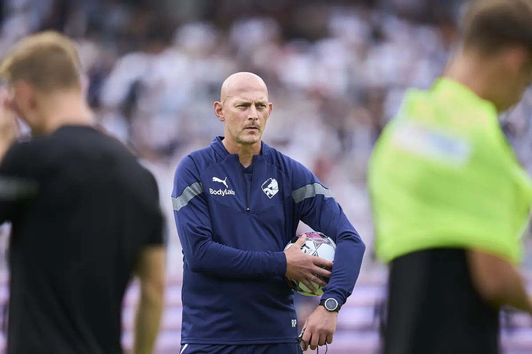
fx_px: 5911
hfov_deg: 5.2
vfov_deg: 3.4
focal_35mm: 400
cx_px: 266
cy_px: 177
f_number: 2.8
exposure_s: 1/2500
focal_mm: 400
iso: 500
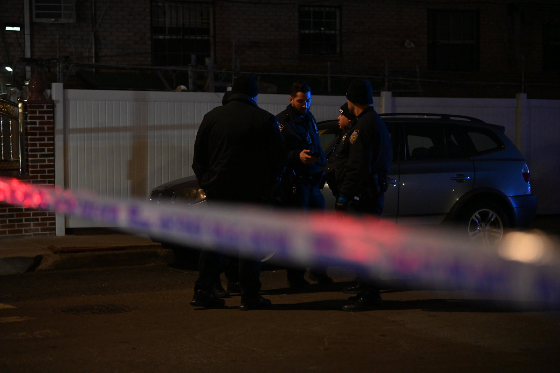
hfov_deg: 27.0
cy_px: 186
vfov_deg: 18.2
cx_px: 280
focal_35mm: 75
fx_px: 1167
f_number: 2.8
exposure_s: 1/160
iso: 2000
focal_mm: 75
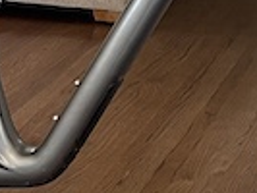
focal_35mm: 156
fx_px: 1159
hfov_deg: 12.6
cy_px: 42
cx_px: 145
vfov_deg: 9.5
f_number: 1.6
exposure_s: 1/60
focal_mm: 5.1
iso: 160
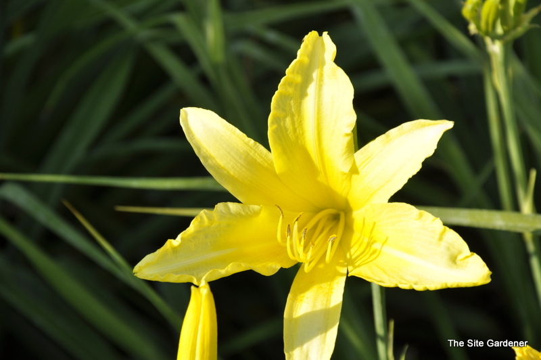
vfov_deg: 8.7
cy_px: 180
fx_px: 2365
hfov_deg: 13.1
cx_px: 270
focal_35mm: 158
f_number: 8
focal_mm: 105
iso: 200
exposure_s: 1/250
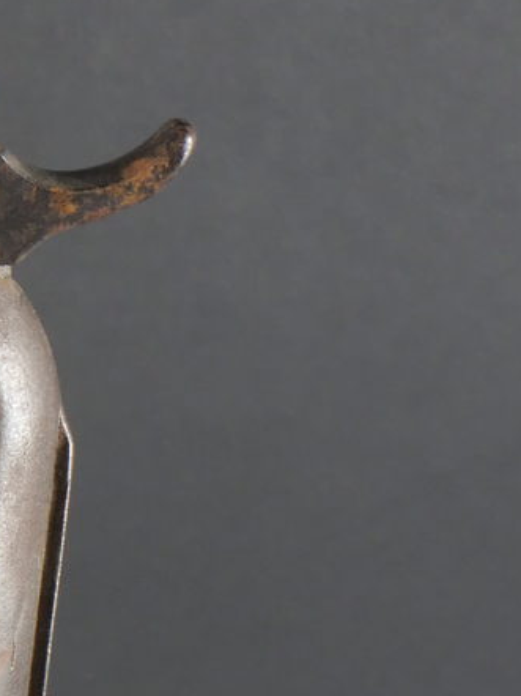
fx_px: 3274
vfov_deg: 12.1
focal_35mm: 163
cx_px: -575
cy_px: 419
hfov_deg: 8.5
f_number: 16
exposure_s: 1/160
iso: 200
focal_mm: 18
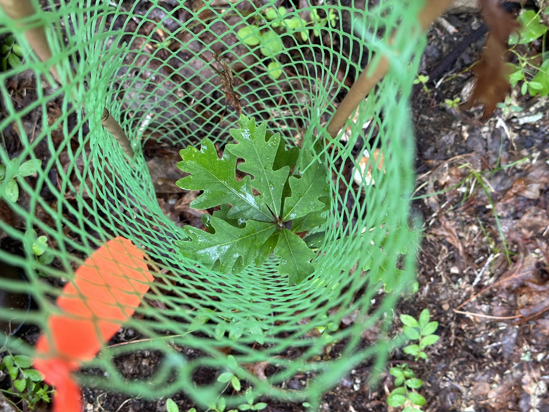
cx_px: 274
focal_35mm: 48
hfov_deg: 39.7
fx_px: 761
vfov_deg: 30.3
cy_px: 206
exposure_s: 1/60
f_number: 1.78
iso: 160
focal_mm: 6.86
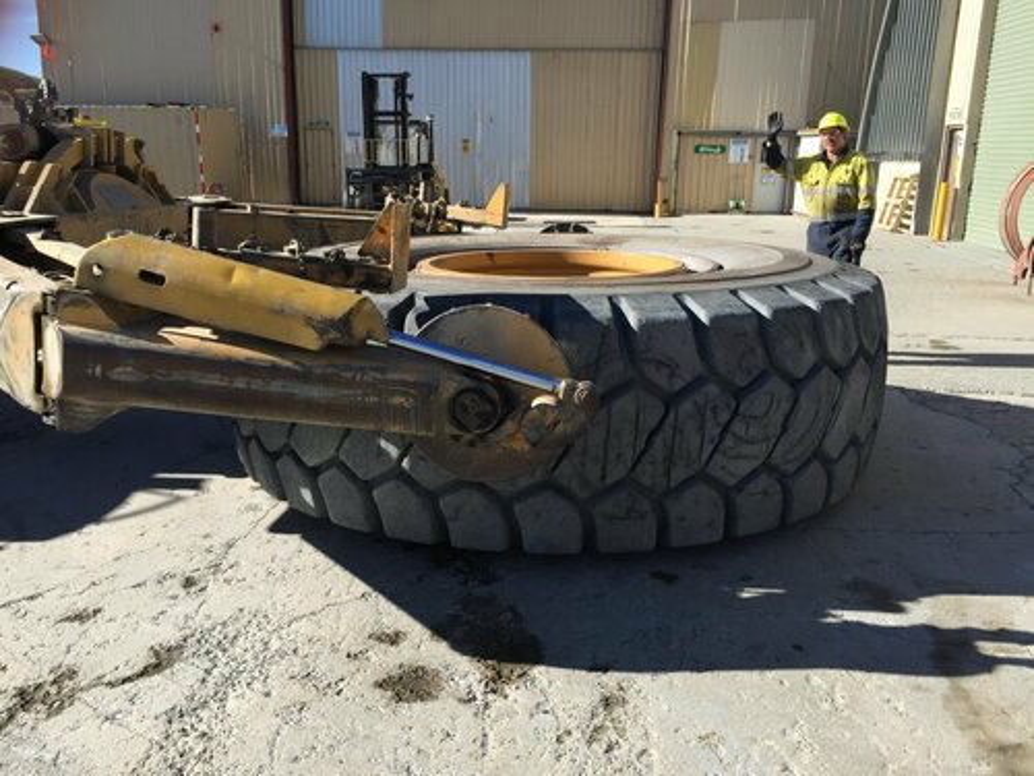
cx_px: 517
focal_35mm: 29
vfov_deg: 48.2
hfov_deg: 61.7
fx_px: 866
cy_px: 388
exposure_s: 1/1276
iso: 32
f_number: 2.2
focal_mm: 4.15
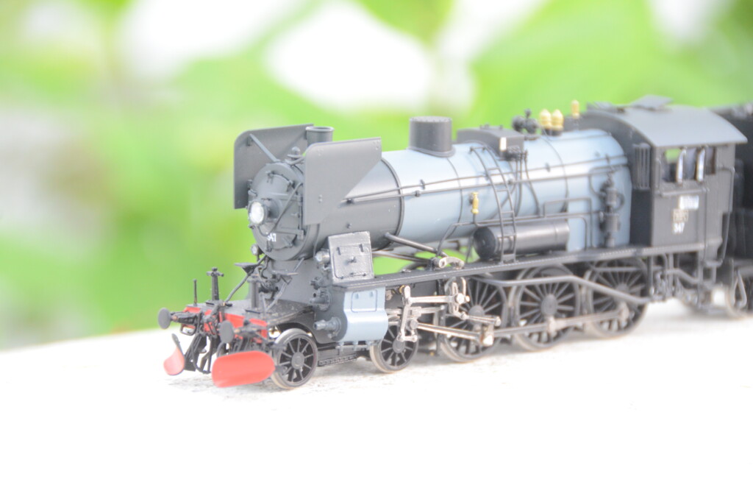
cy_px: 250
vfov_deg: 6.1
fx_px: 4696
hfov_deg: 9.2
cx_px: 376
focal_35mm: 225
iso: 1600
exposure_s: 1/60
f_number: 5.6
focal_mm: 150
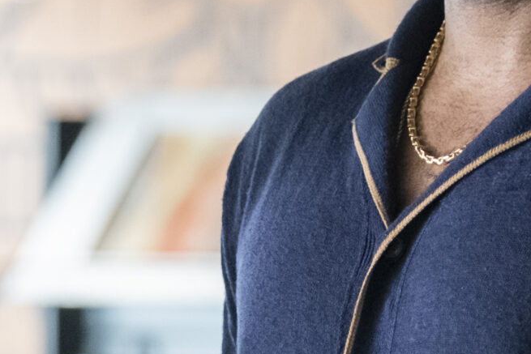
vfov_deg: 2.5
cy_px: 77
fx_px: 8188
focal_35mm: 555
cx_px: 194
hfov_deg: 3.7
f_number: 2.8
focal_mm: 94.5
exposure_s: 1/160
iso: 4000
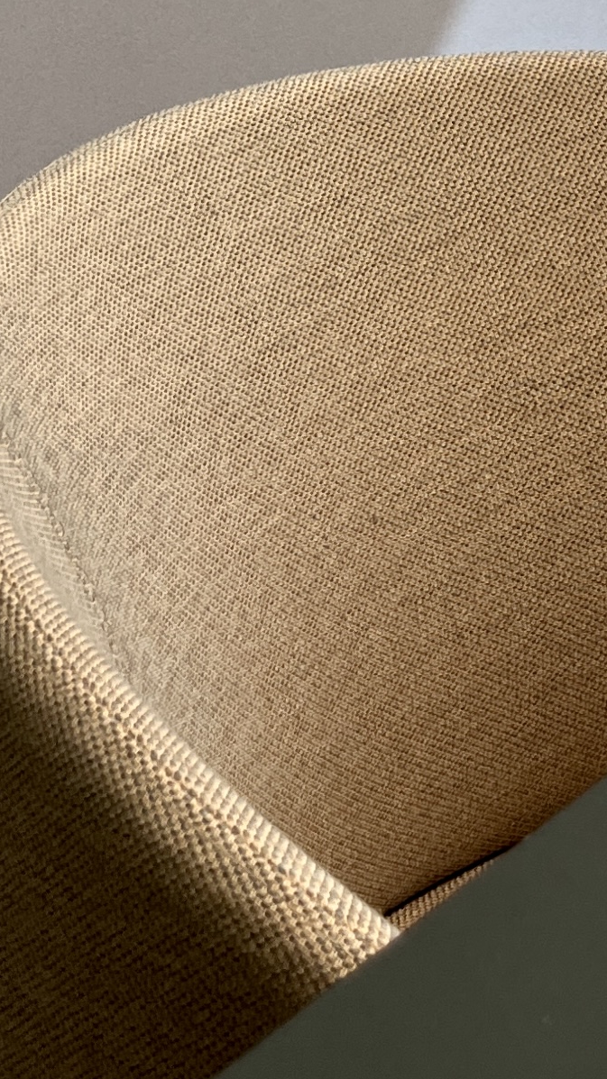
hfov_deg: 12.8
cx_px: 616
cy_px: -548
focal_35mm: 93
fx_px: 2662
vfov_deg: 19.8
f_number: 1.6
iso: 50
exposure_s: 1/119
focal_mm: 5.1
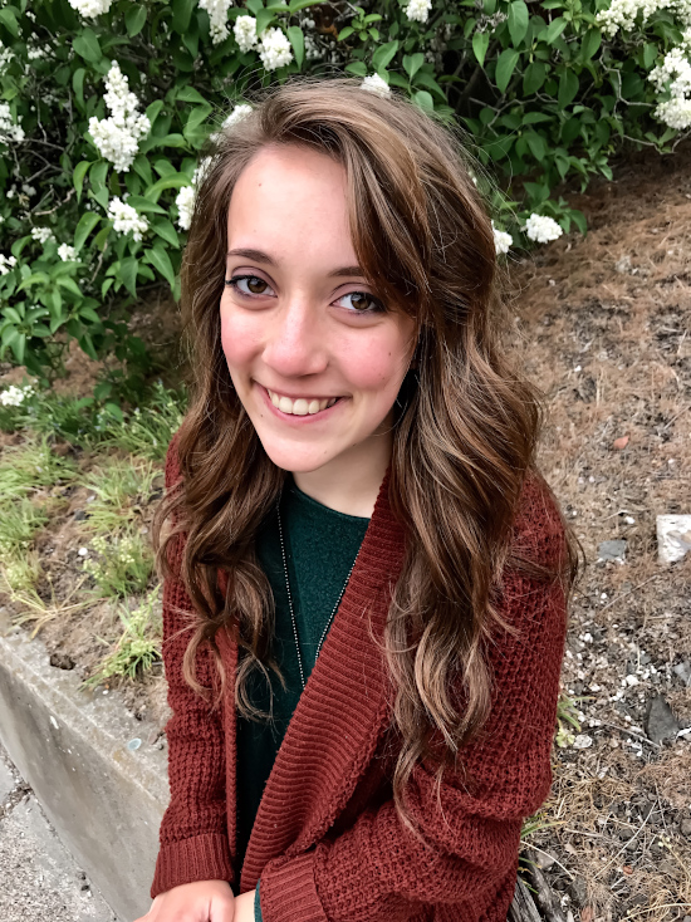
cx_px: 346
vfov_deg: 63.5
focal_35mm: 28
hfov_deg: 49.7
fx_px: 746
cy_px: 461
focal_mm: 3.99
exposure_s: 1/120
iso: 25
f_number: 1.8
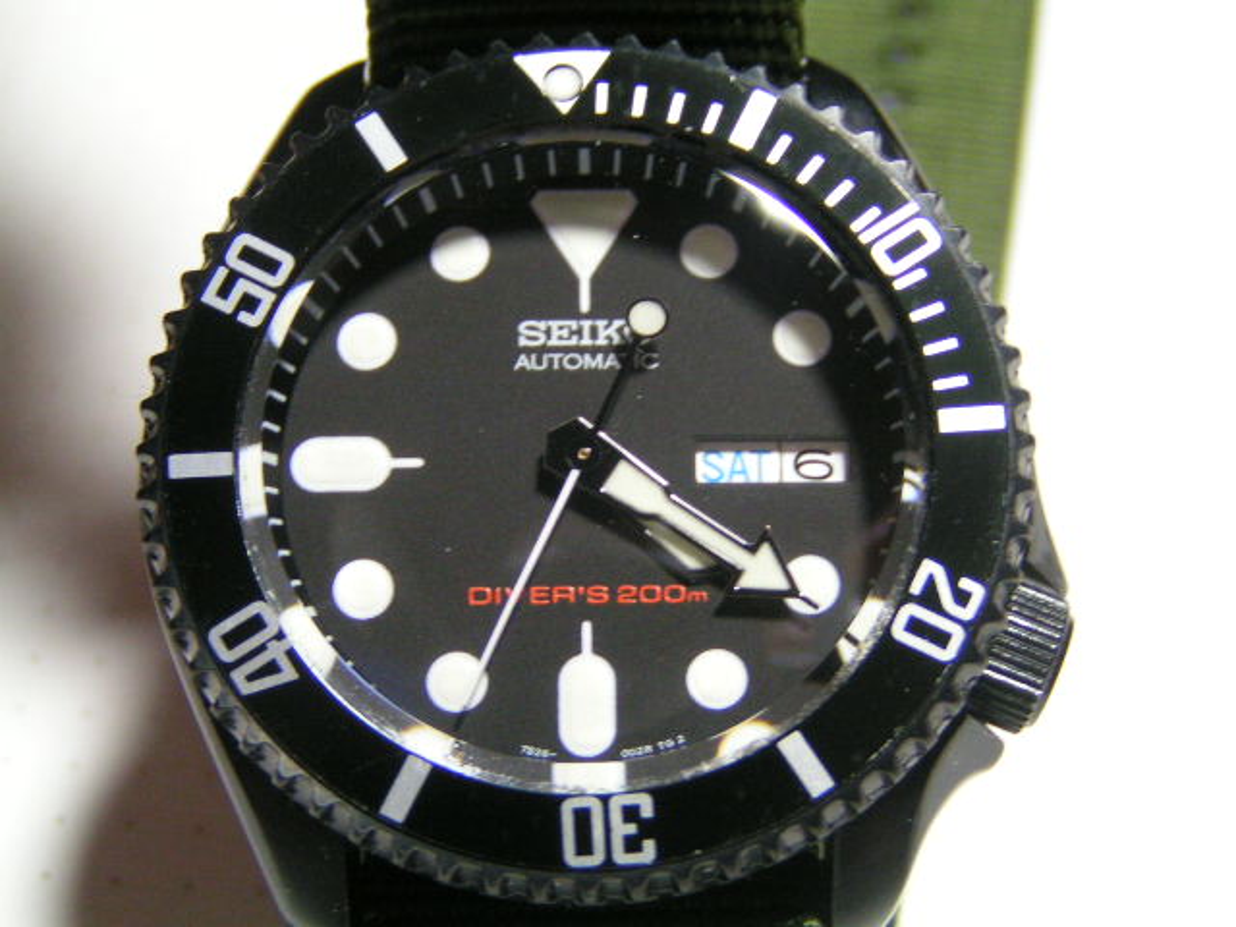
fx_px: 2249
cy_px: 464
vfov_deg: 23.3
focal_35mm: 63
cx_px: 618
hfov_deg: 30.7
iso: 200
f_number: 3.2
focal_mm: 9.7
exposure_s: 1/40
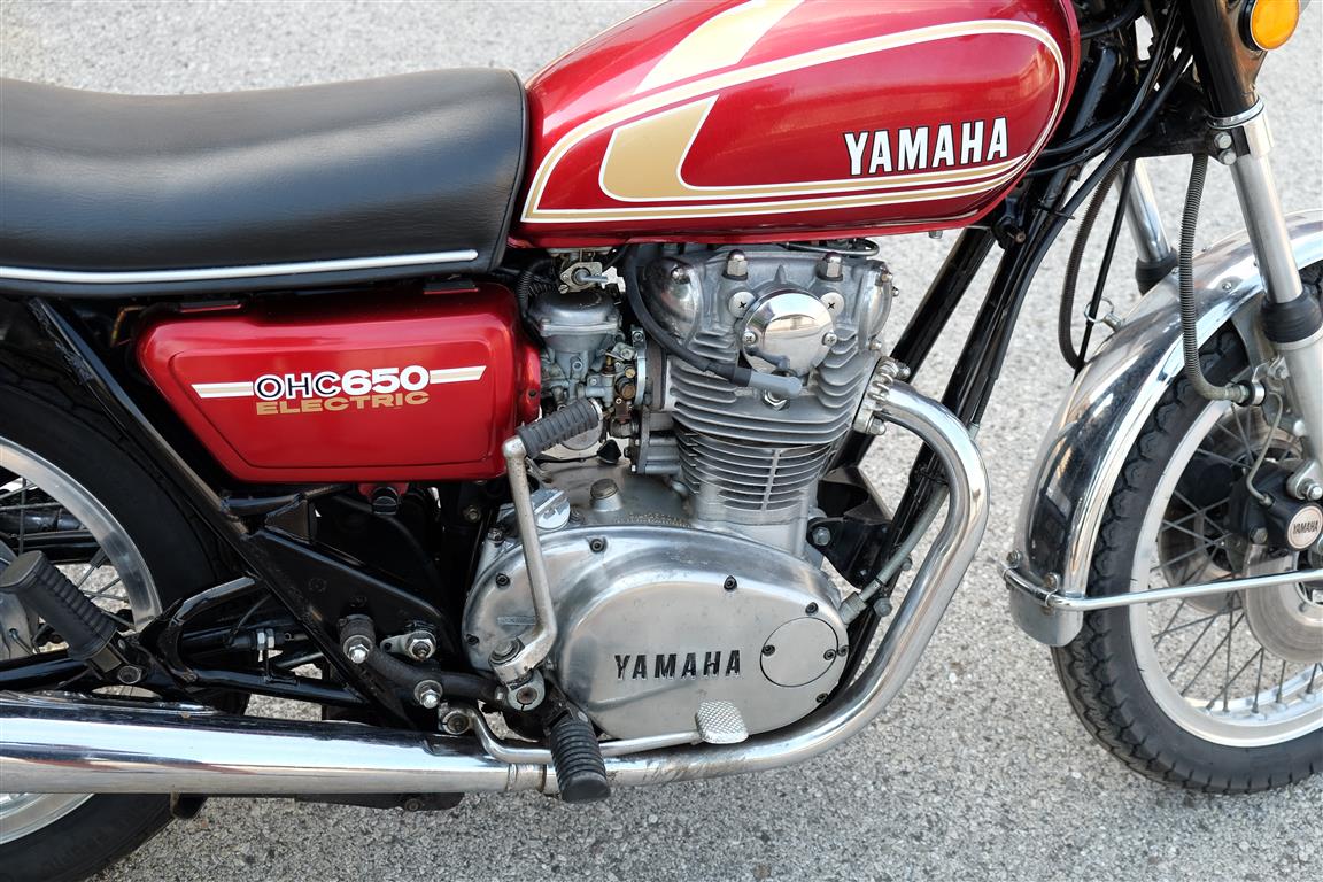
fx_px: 1470
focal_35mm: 40
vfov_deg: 33.4
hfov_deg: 48.5
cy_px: 441
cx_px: 662
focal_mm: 26.5
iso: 200
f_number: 4
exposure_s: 1/160
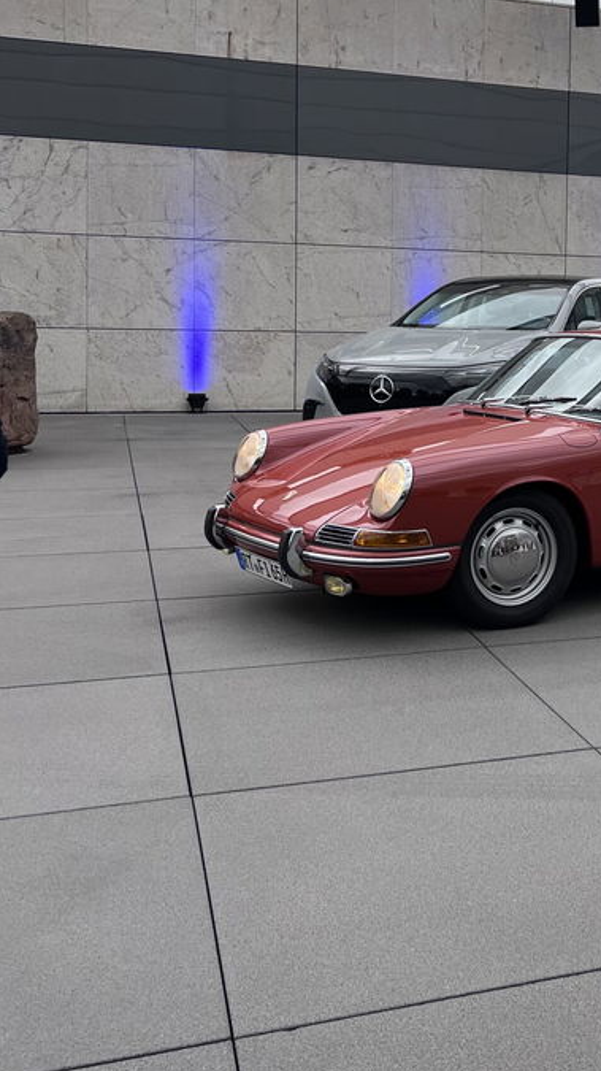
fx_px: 1220
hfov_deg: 26.4
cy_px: 368
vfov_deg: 46.7
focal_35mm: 43
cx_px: 582
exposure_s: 1/547
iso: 50
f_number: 1.5
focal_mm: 5.7
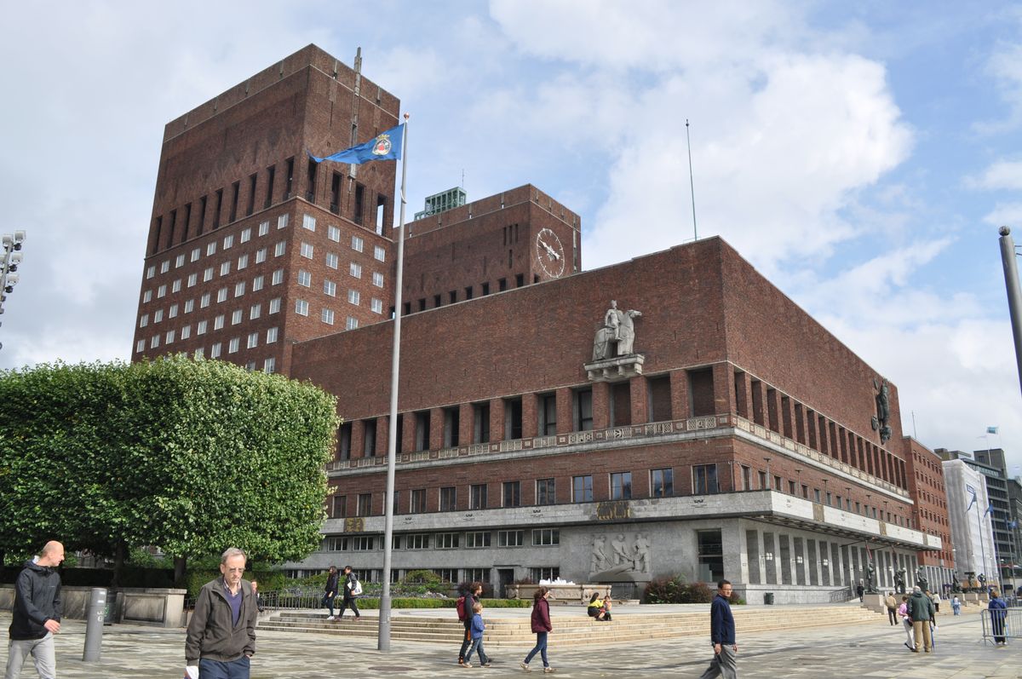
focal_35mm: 30
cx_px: 511
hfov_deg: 62.0
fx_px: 851
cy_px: 340
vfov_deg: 43.5
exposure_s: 1/200
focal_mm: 20
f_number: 13
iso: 200
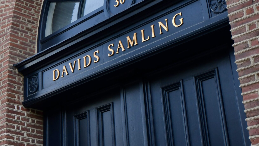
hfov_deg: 37.4
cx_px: 59
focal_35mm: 54
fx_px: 371
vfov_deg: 22.2
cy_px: 60
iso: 320
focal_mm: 22
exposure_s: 1/160
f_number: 5.6
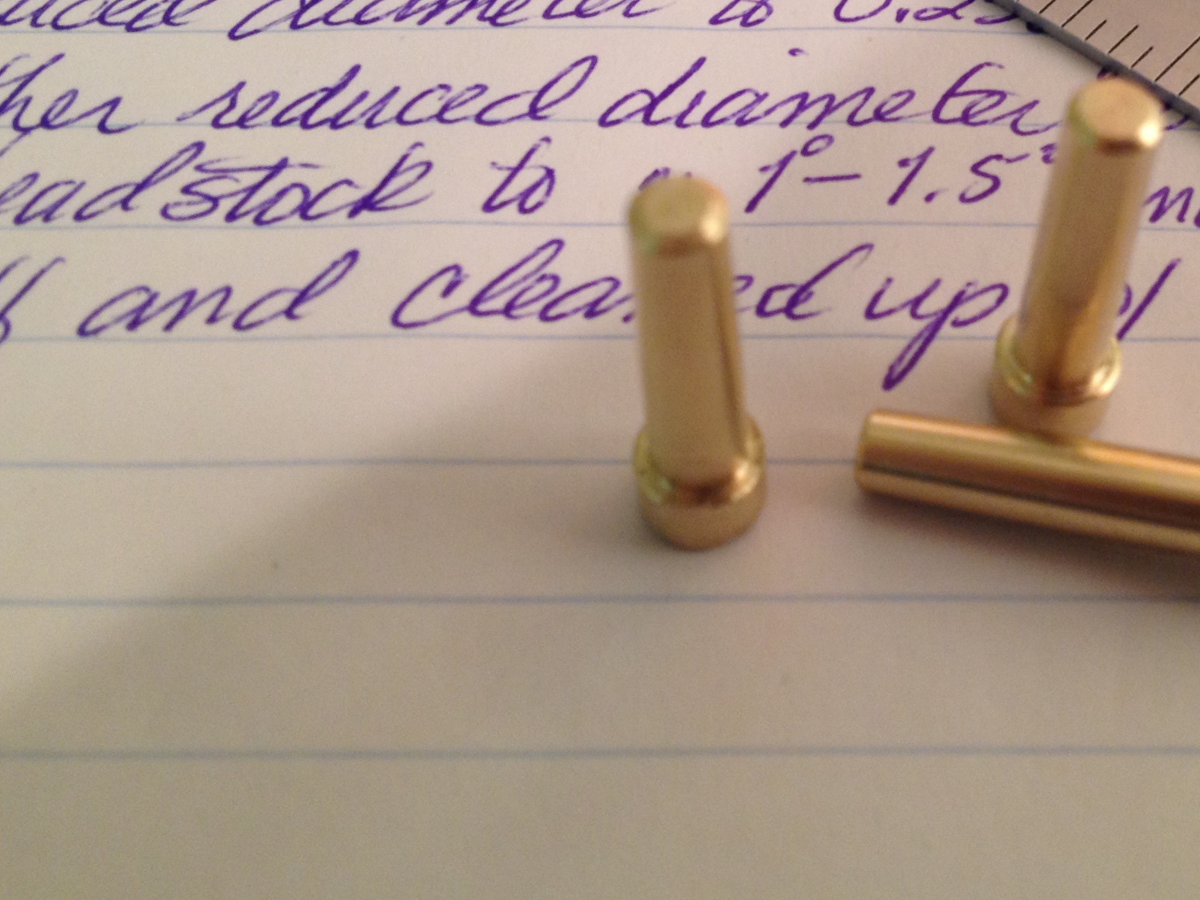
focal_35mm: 59
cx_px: 897
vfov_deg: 24.4
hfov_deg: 32.1
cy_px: 183
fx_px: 2045
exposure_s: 1/20
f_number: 2.4
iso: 100
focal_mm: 4.28
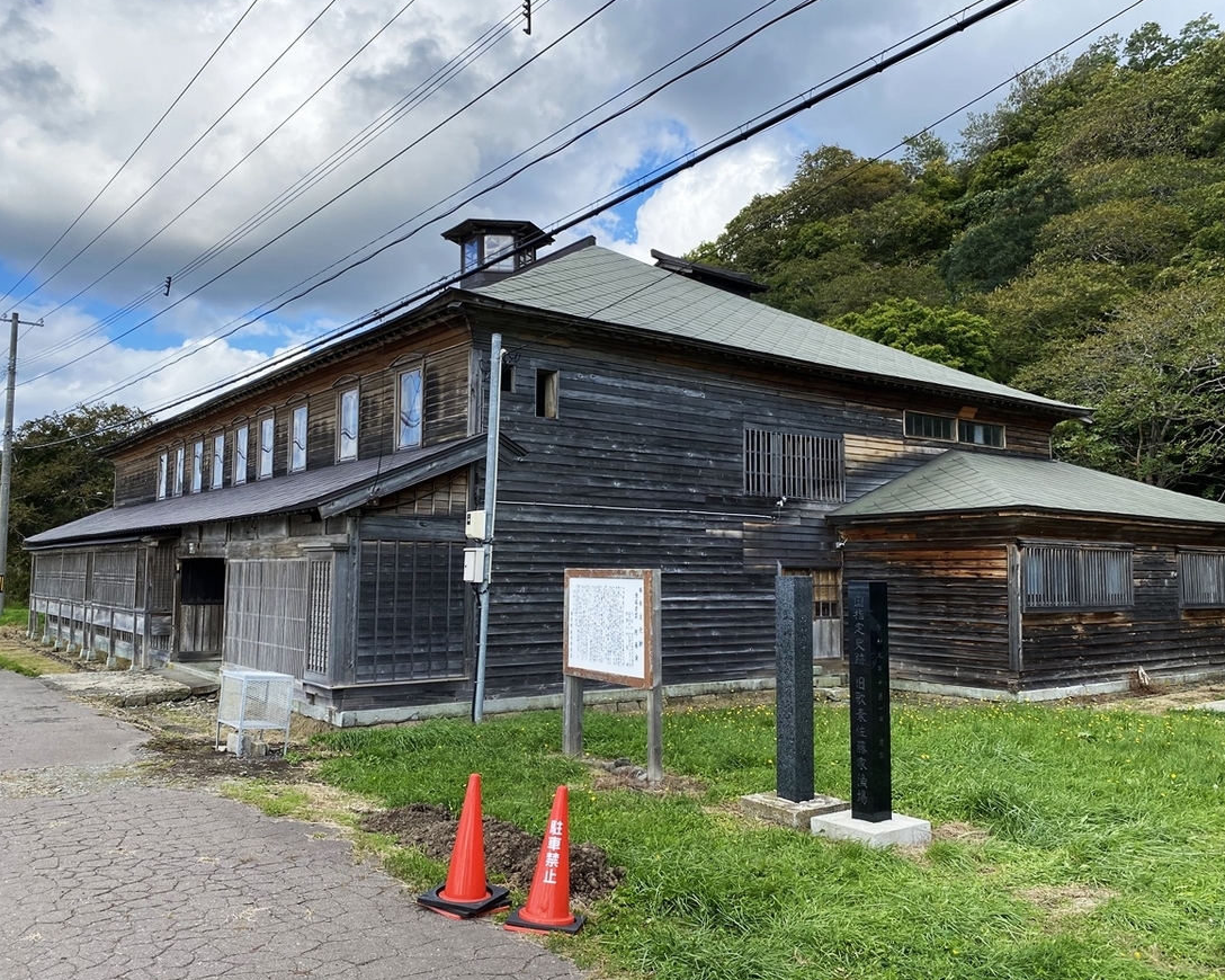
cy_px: 482
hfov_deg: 62.2
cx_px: 620
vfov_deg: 51.5
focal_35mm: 28
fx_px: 1015
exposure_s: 1/1701
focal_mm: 4.25
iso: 32
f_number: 1.8
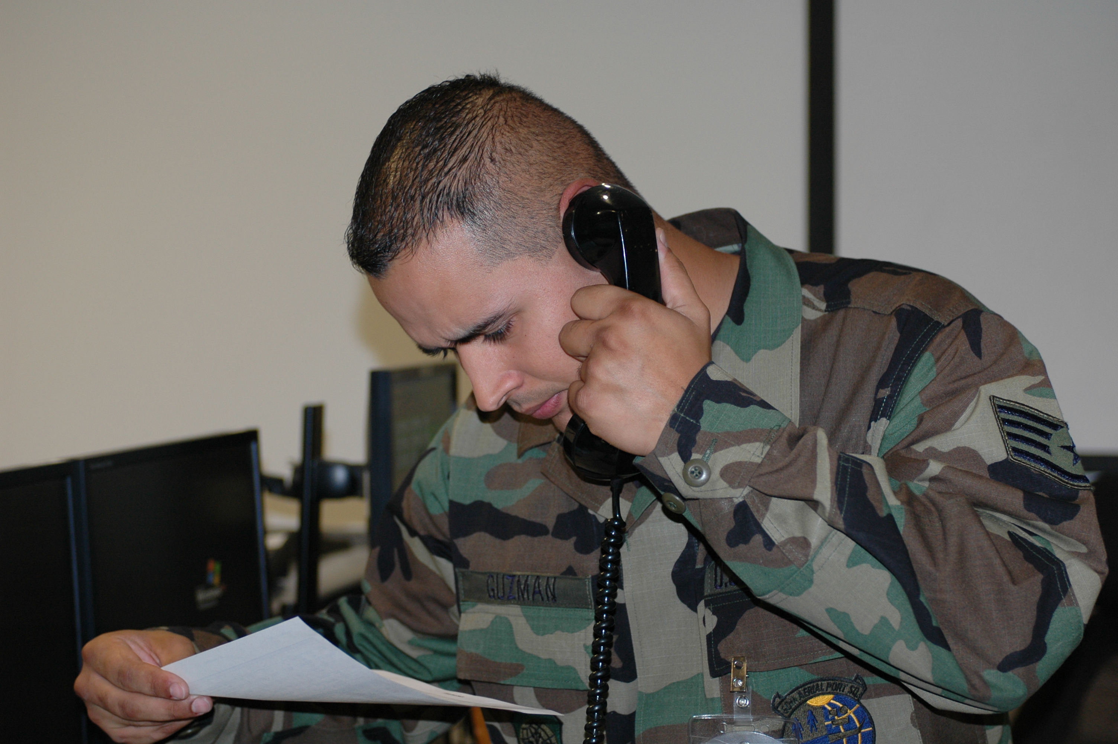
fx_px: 2094
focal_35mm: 68
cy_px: 372
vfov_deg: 20.1
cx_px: 559
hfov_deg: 29.9
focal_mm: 45
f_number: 3.5
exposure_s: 1/60
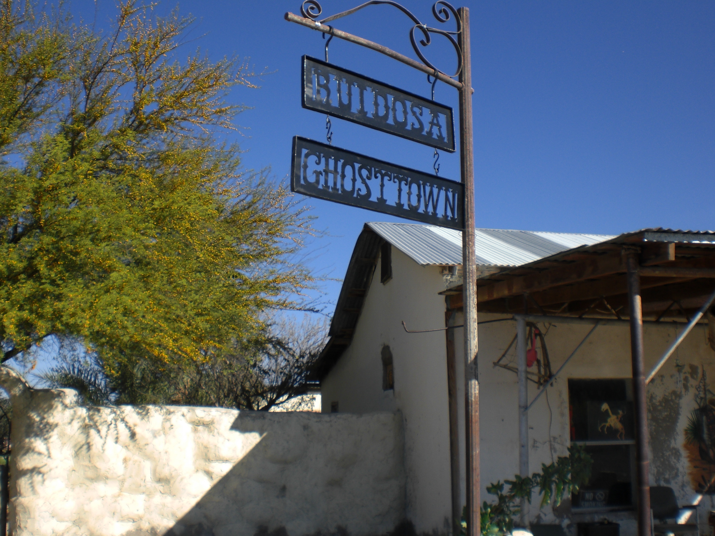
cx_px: 358
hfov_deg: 49.0
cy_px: 268
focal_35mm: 38
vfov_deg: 37.7
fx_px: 785
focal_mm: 6.3
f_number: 4.4
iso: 50
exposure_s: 1/320
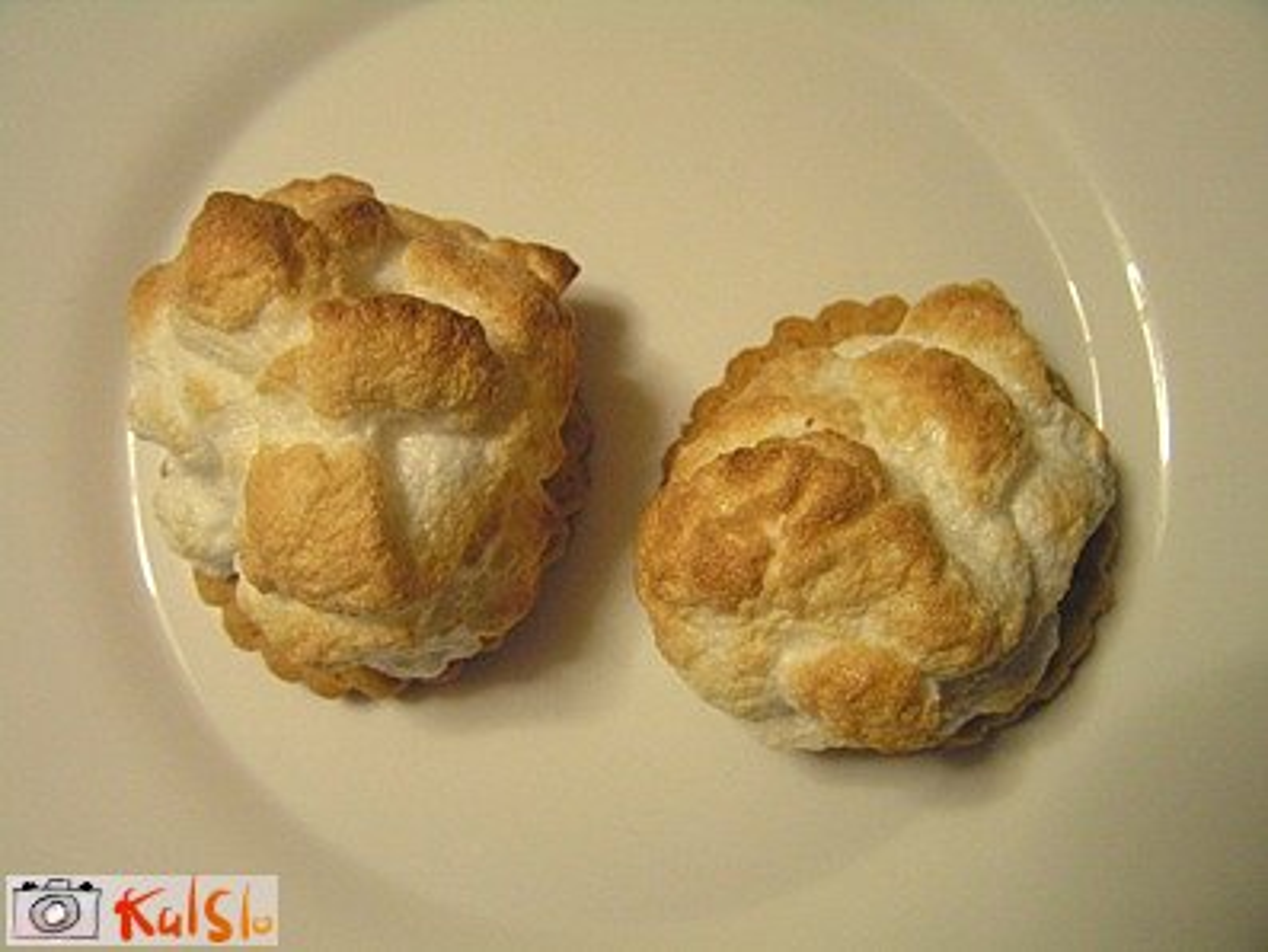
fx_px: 1392
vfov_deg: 37.7
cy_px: 476
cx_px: 634
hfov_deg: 49.0
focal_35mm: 38
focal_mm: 6.3
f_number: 2.8
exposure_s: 1/30
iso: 200
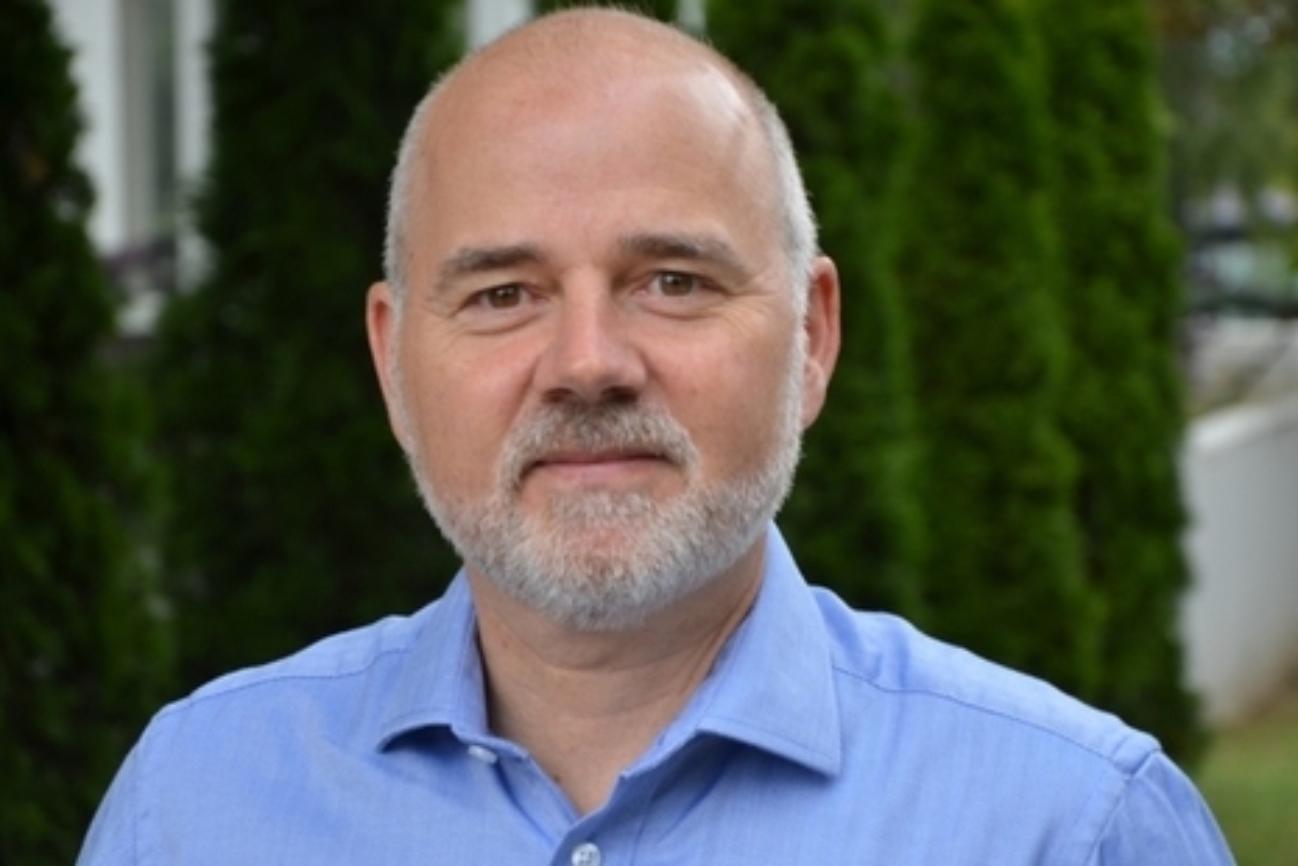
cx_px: 649
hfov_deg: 15.2
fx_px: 4867
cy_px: 433
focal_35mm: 135
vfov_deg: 10.2
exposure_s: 1/200
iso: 200
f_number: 7.1
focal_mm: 90
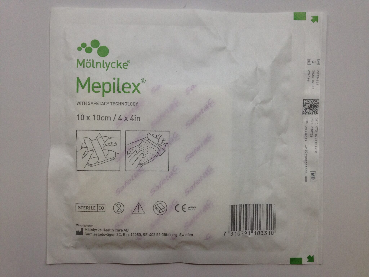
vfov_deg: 42.9
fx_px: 352
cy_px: 138
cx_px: 184
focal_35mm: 33
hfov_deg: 55.4
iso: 100
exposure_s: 1/120
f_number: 2.4
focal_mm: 4.12
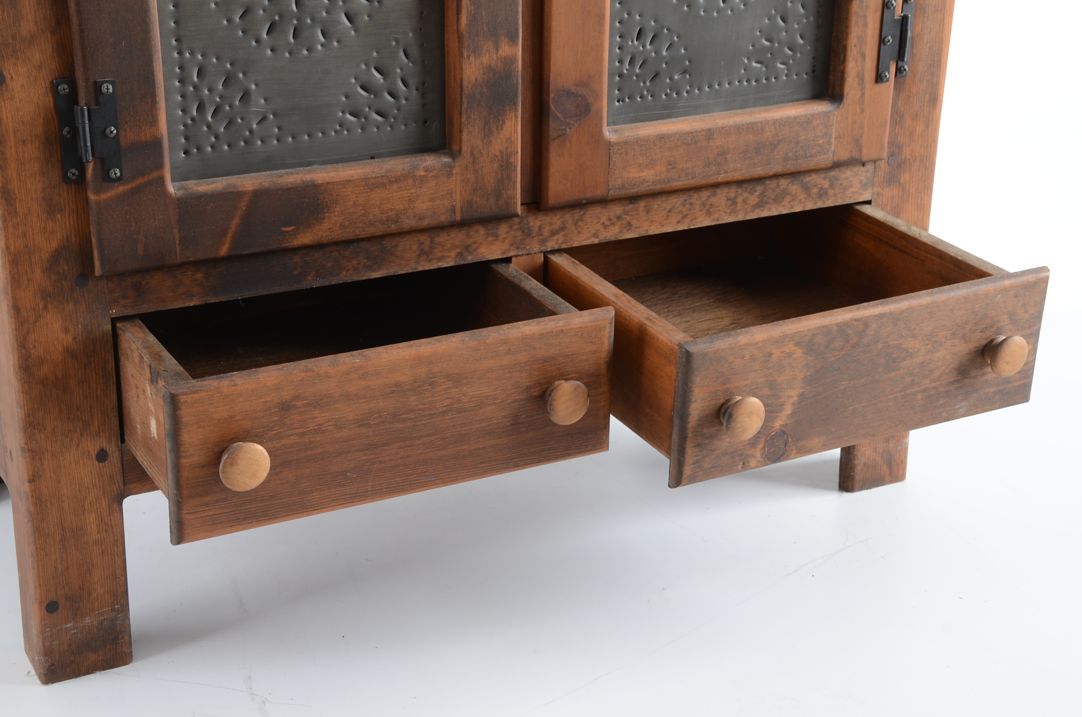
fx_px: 1890
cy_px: 358
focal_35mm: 63
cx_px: 541
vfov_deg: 21.5
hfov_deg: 32.0
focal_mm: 42
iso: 200
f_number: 9
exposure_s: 1/125
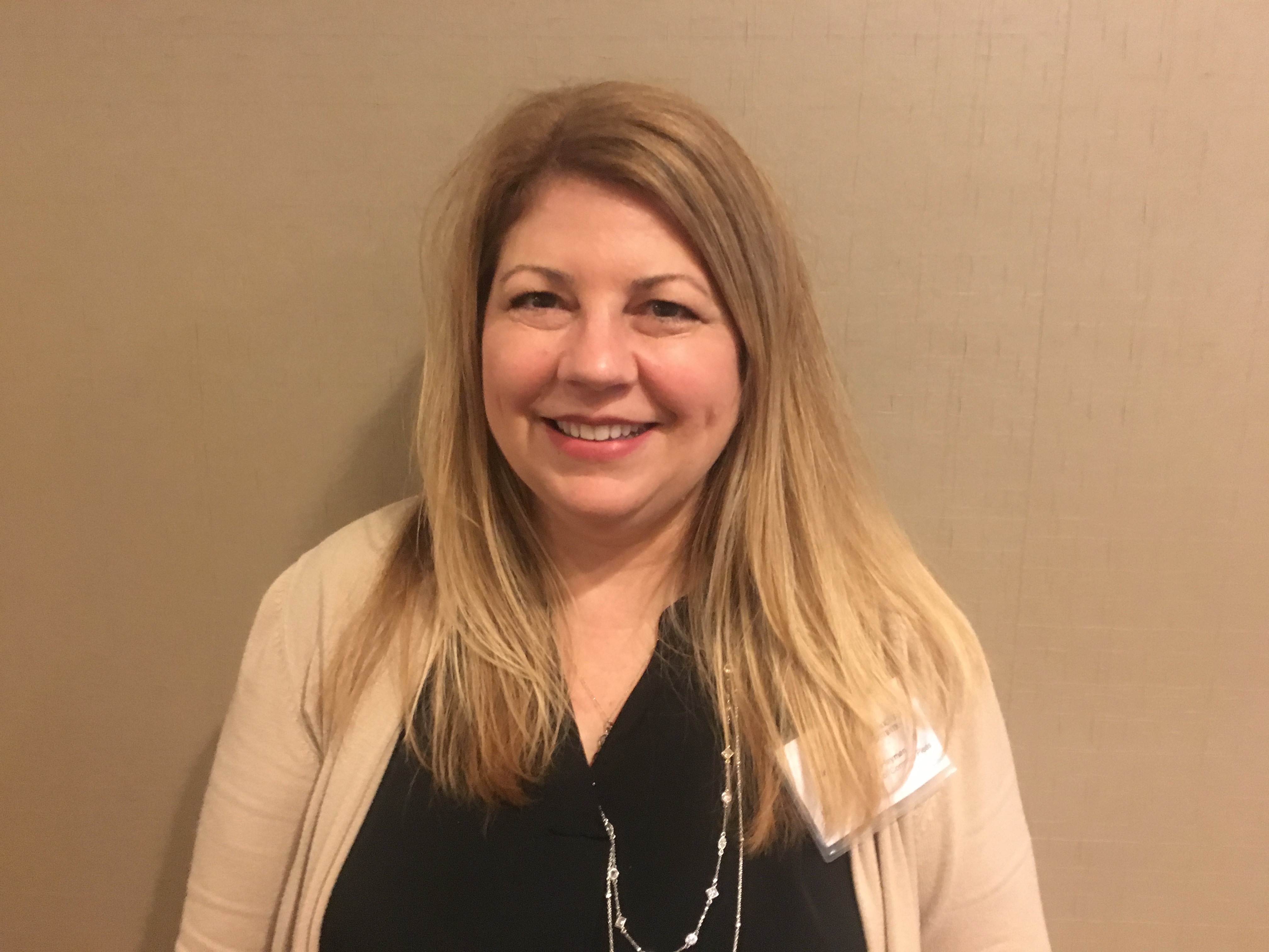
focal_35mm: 29
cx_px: 634
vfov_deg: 48.2
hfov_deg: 61.7
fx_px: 1063
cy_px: 476
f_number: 2.2
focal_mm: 4.15
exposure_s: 1/15
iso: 500
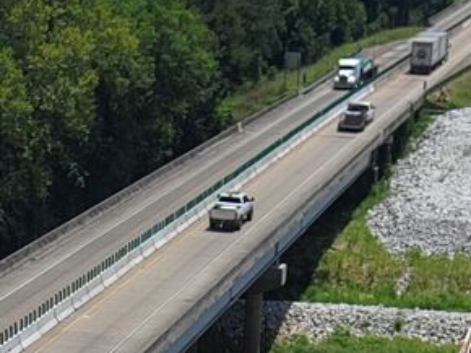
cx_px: 78
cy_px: 575
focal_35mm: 139
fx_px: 1890
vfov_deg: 10.2
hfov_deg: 14.1
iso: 101
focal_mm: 3.7
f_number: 2.8
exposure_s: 1/1711
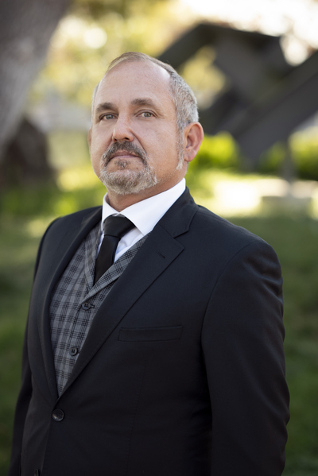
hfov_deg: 16.1
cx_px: 159
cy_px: 238
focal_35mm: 85
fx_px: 1125
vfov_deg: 23.9
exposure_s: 1/500
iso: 200
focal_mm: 85
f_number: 2.5
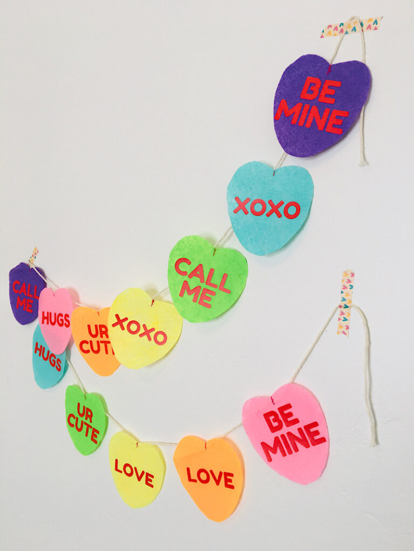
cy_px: 276
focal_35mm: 29
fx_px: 462
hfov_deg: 48.2
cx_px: 207
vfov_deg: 61.7
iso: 40
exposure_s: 1/120
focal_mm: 4.15
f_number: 2.2
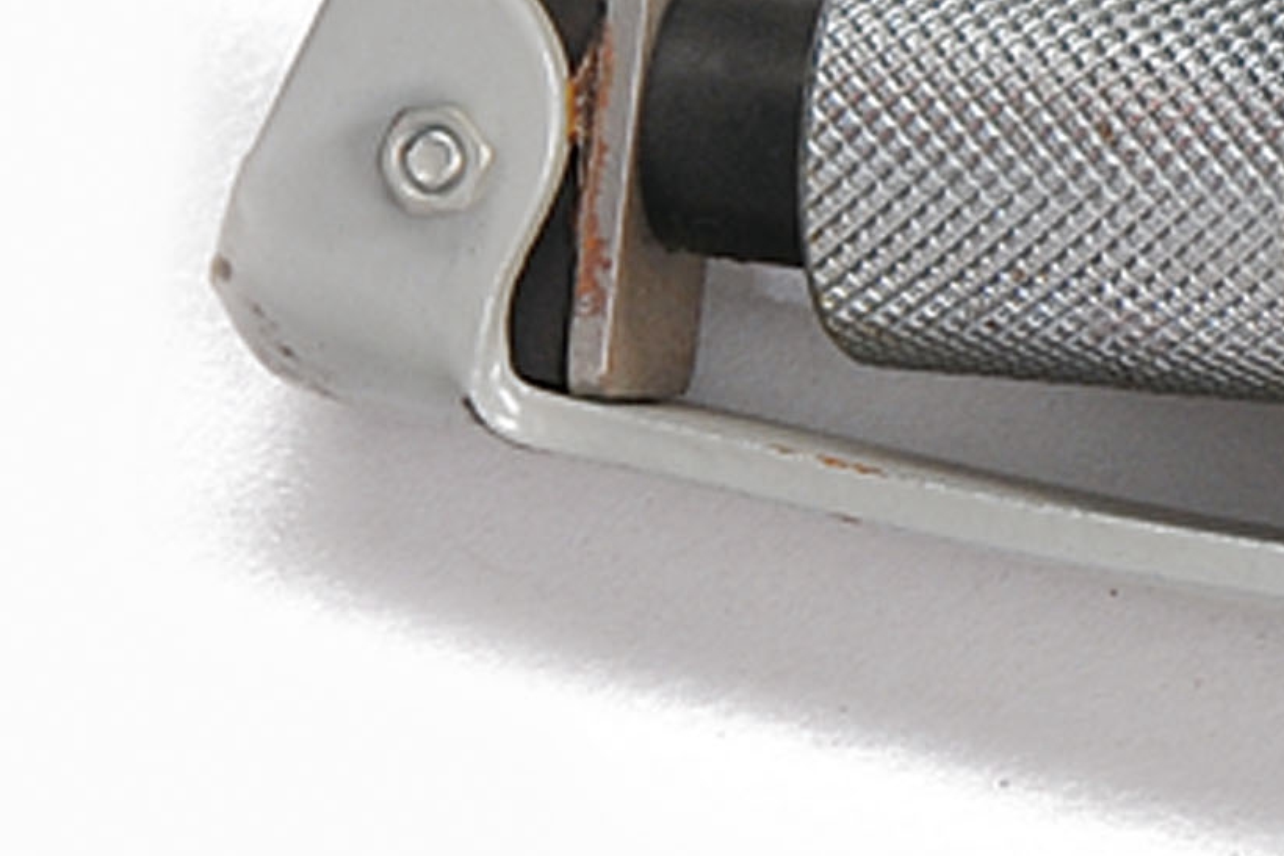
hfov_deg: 2.9
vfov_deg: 2.0
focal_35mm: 705
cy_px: 261
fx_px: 25148
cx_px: 3030
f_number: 13
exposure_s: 1/125
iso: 200
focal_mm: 90
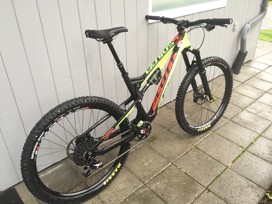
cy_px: 102
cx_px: 136
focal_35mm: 29
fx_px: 228
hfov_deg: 61.7
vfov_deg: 48.2
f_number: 2.2
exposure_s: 1/30
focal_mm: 4.15
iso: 40
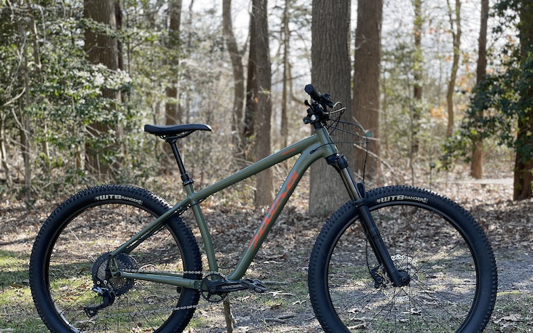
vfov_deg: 23.1
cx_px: 268
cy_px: 202
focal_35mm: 56
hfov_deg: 36.3
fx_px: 814
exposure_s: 1/122
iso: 40
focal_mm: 6
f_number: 2
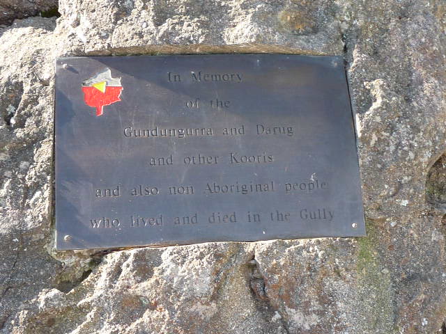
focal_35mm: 51
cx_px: 223
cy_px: 167
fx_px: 657
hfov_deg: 37.5
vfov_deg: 28.6
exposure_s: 1/50
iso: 100
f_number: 2.8
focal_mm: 5.1
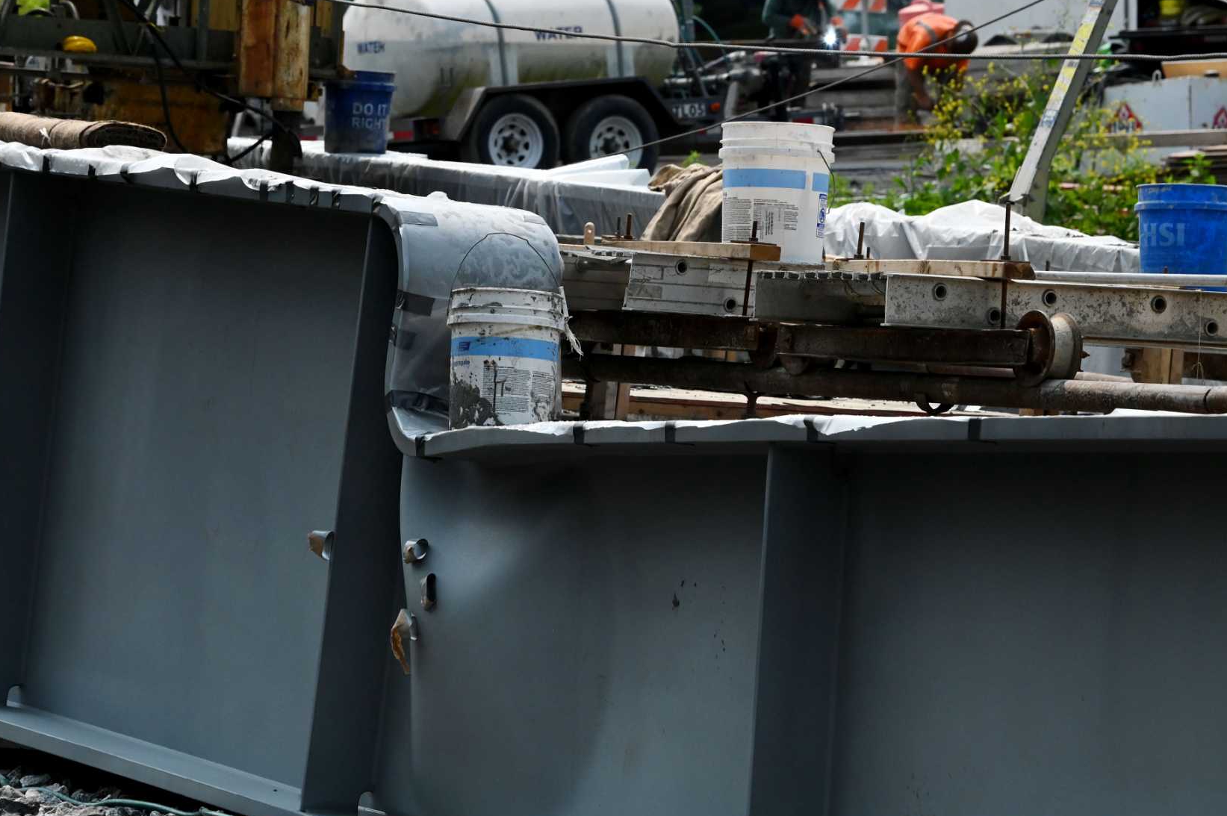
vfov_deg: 7.3
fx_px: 6369
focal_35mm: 187
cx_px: 588
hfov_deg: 11.0
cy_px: 427
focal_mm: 150
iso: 2800
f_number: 9
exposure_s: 1/8000
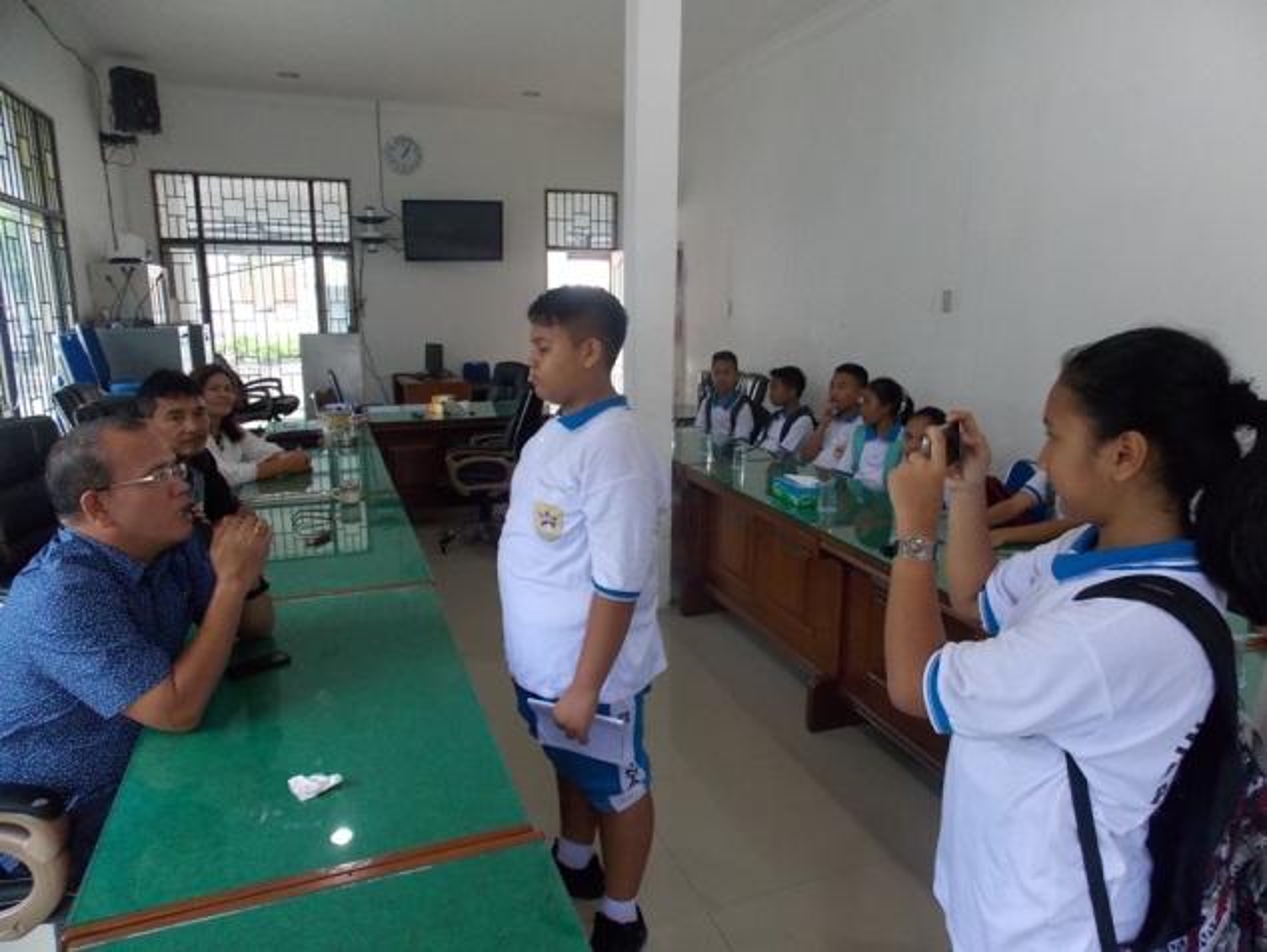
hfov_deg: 73.9
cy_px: 476
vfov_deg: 58.9
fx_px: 842
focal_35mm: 23
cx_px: 634
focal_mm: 4
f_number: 3.1
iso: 250
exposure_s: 1/30
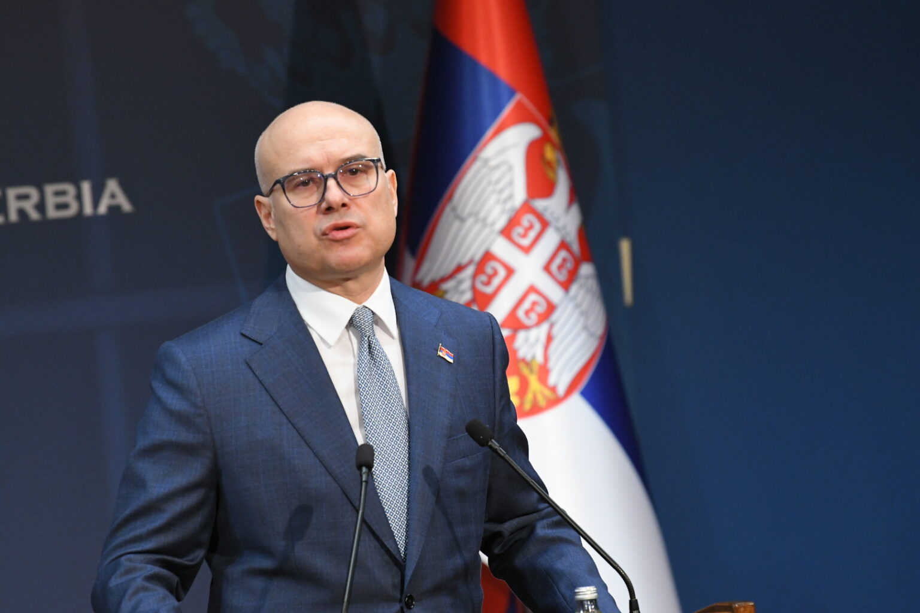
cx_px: 460
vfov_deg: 4.6
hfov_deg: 6.9
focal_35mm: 300
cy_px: 306
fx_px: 7666
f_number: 4
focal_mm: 200
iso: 2500
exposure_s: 1/400
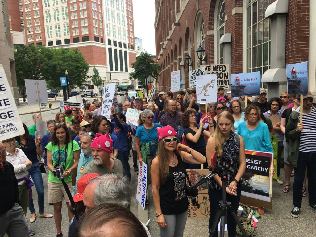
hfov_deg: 61.7
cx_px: 158
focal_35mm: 29
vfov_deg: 48.2
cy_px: 118
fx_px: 265
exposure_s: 1/370
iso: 25
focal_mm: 4.15
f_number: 2.2
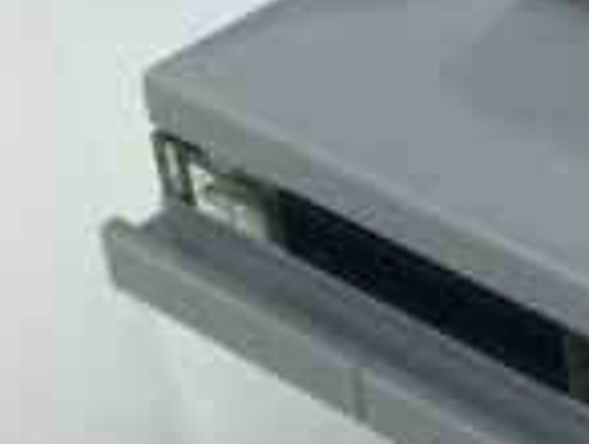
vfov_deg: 14.9
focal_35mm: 99
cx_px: 738
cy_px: 91
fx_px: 1687
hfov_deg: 18.6
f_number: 2.2
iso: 32
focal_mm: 4.15
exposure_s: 1/124
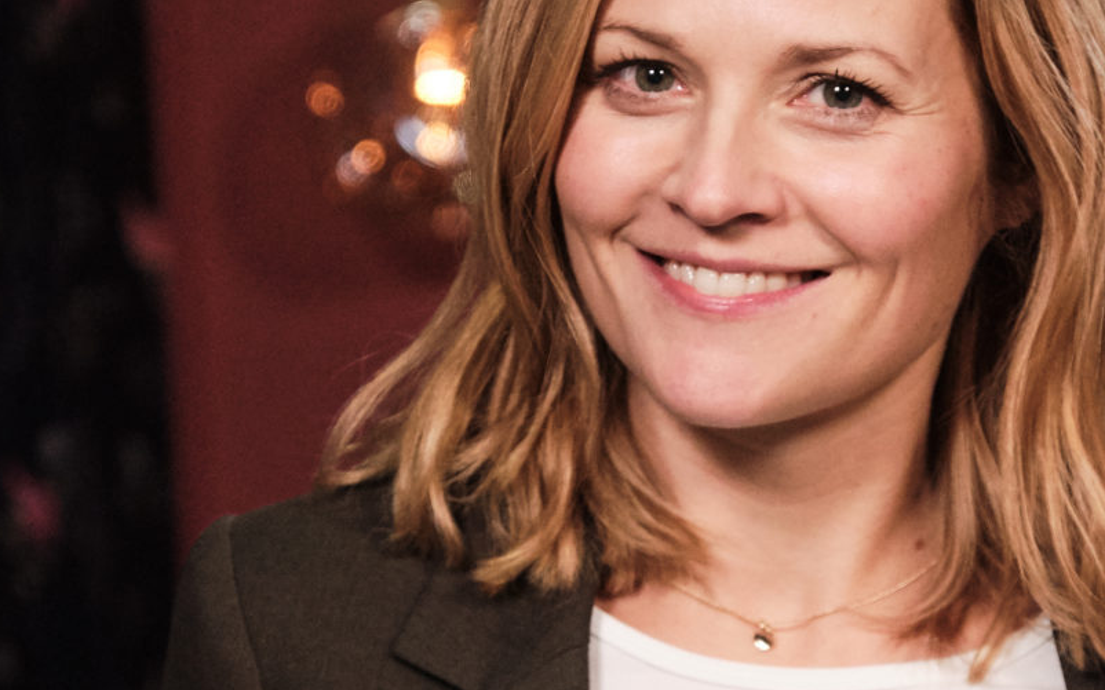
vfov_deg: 6.1
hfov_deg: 9.7
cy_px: 660
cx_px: 745
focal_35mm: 216
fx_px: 6504
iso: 3200
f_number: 2.8
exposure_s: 1/250
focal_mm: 55
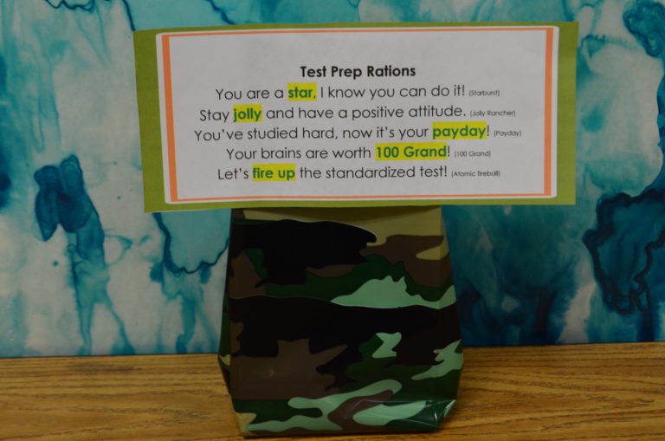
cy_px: 220
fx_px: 996
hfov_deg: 36.9
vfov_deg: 25.0
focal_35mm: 54
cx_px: 332
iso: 800
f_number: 7.1
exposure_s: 1/25
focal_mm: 36
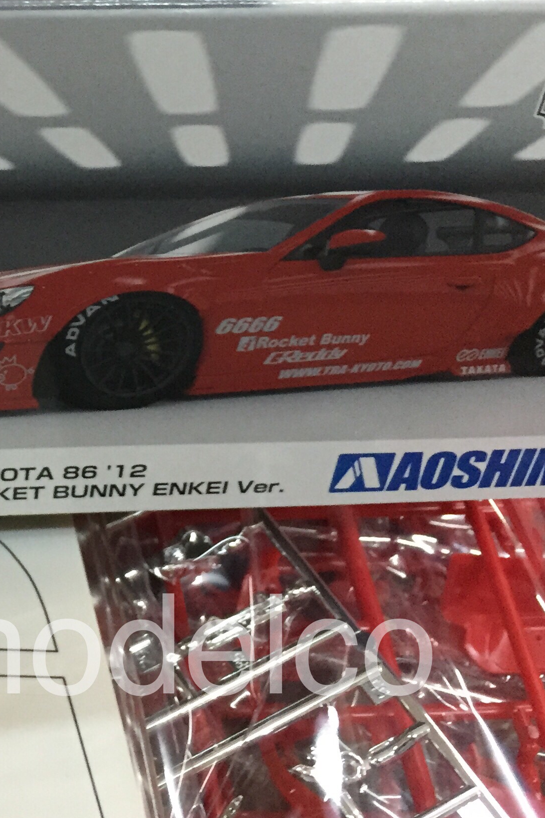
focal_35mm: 60
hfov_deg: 21.2
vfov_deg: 33.2
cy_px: 303
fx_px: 1362
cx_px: -93
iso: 250
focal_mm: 4.15
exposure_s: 1/33
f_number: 2.2
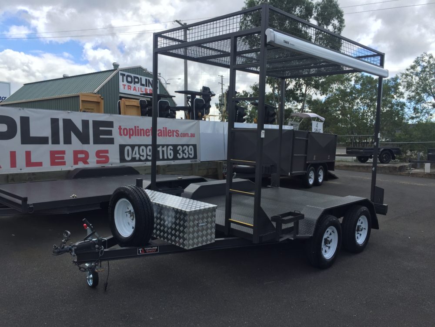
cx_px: 218
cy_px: 164
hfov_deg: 61.7
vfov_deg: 48.2
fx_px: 364
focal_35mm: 29
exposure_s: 1/1582
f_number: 2.2
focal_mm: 4.15
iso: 32
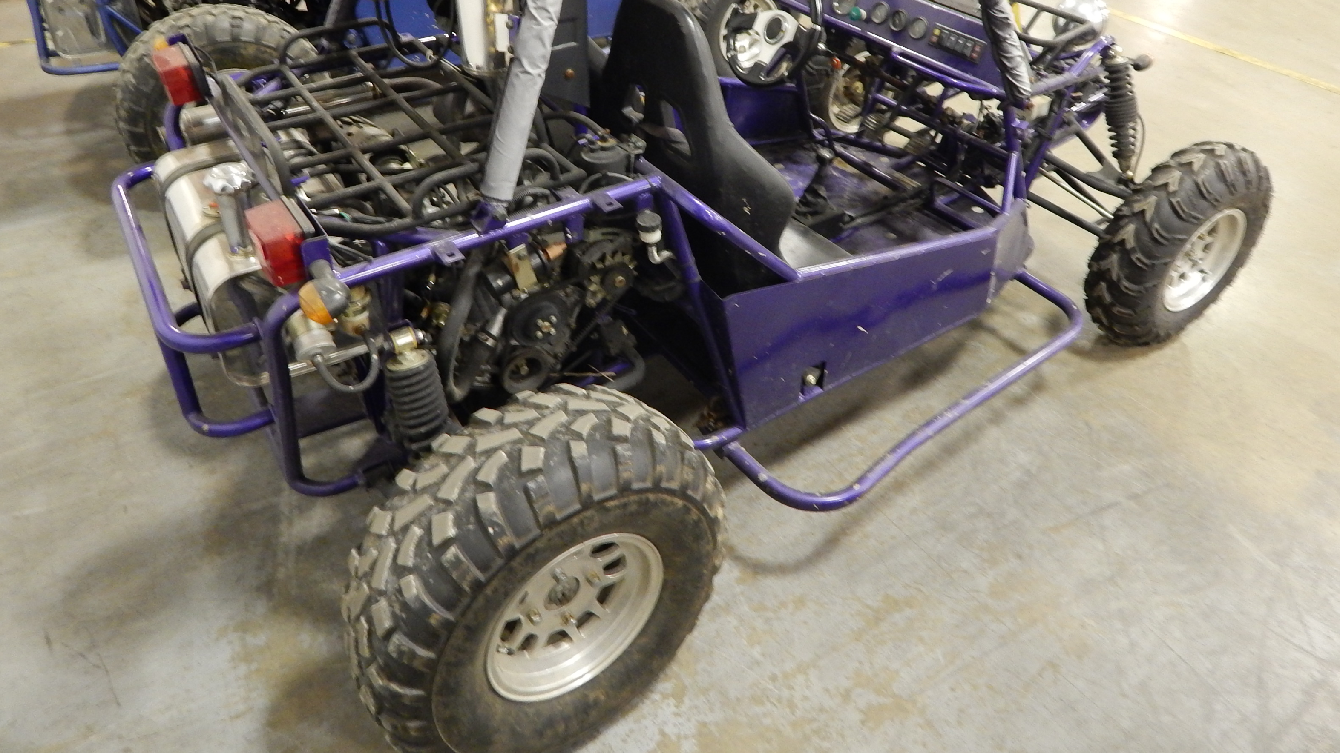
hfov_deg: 71.9
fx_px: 924
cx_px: 674
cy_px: 233
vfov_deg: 43.6
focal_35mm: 26
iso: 400
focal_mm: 4
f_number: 3
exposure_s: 1/8
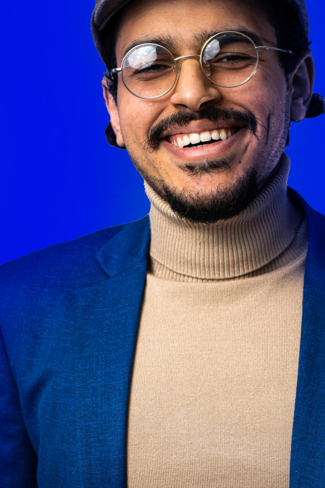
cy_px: 259
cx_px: 224
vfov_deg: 17.3
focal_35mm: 118
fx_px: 1598
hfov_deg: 11.6
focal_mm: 75
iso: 800
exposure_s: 1/80
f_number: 5
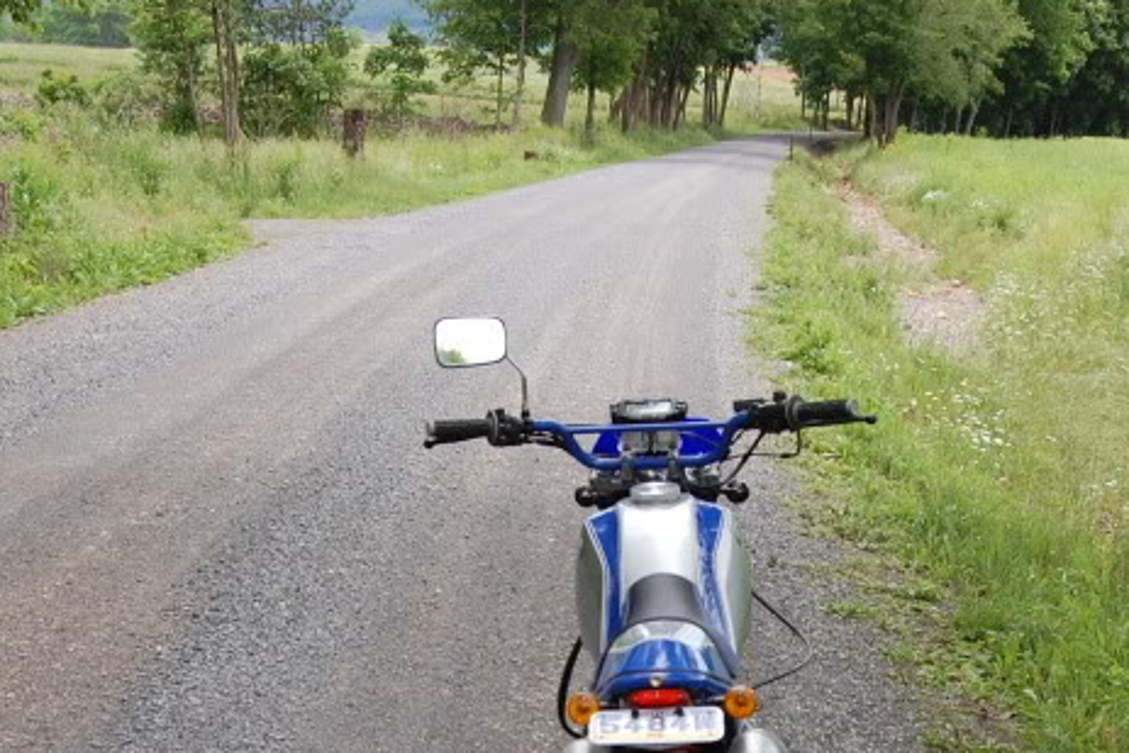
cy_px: 775
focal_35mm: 76
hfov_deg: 26.6
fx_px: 2387
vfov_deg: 17.5
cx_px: 643
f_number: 7.1
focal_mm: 23
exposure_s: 1/200
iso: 200
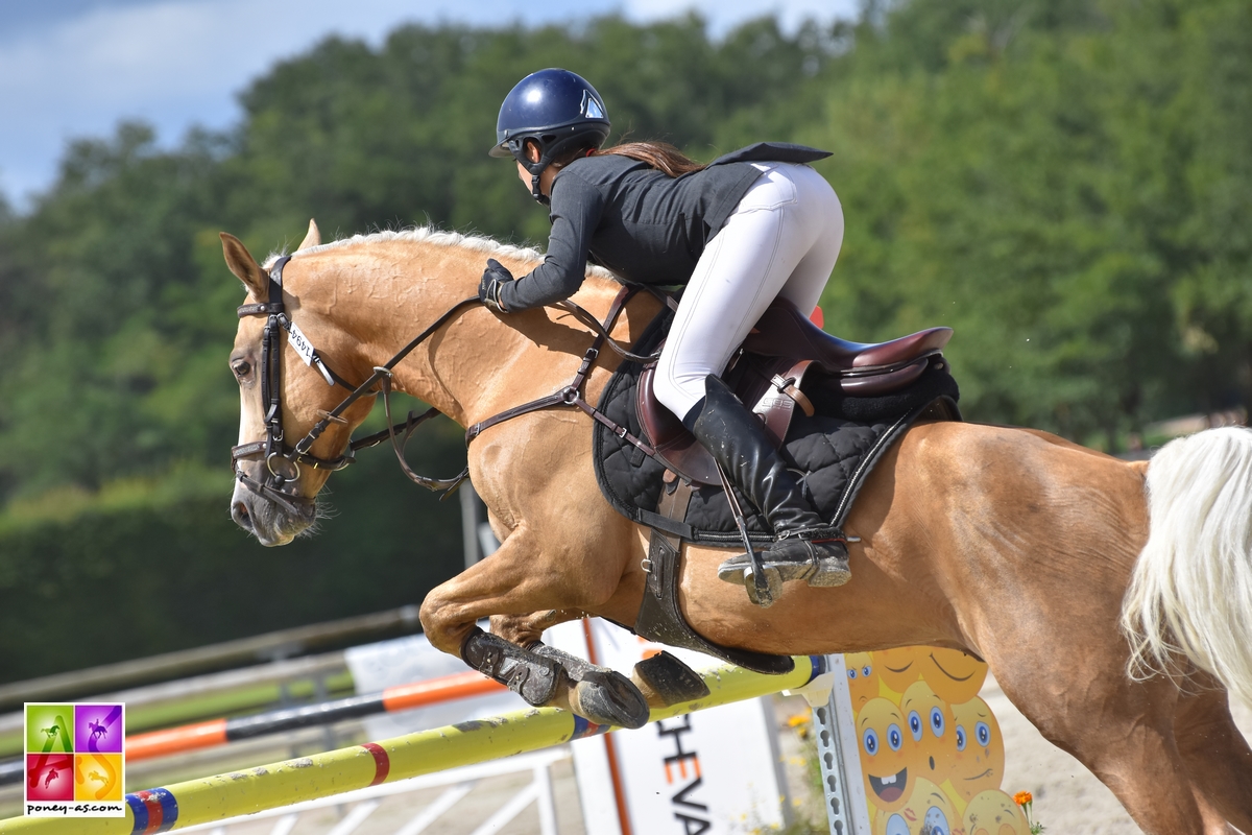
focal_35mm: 300
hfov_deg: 6.9
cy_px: 418
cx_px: 626
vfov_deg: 4.6
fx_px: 10433
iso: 400
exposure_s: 1/3000
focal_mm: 200
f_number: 5.3
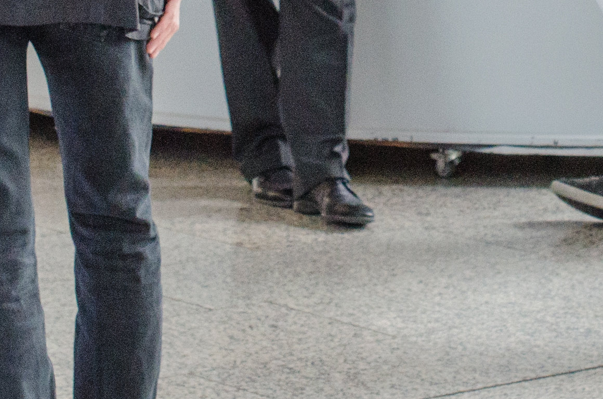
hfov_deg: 8.1
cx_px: 541
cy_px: -176
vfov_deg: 5.3
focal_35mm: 255
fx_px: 4262
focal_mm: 40
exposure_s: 1/160
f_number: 5
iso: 640
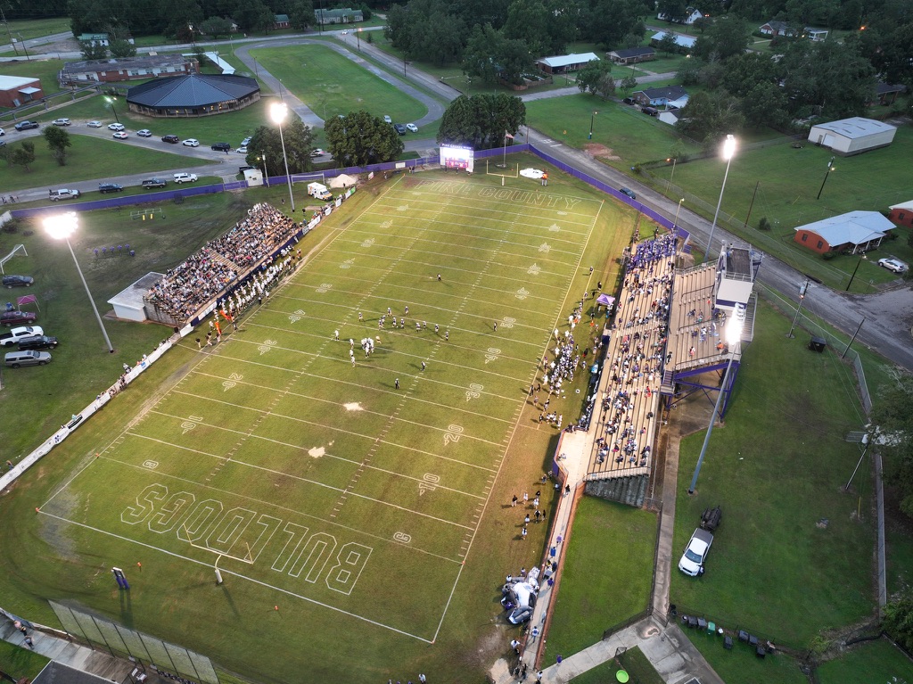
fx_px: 633
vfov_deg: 56.8
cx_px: 456
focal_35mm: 24
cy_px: 342
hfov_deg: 71.6
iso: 190
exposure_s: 1/15
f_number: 2.8
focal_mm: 12.29
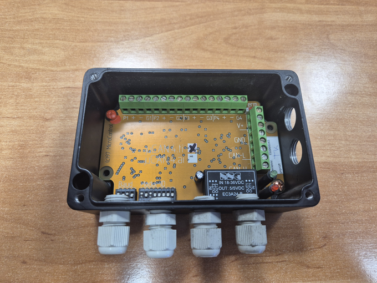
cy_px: 142
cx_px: 188
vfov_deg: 58.9
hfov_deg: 73.9
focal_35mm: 23
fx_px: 250
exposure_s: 1/100
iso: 160
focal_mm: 5.4
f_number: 1.8
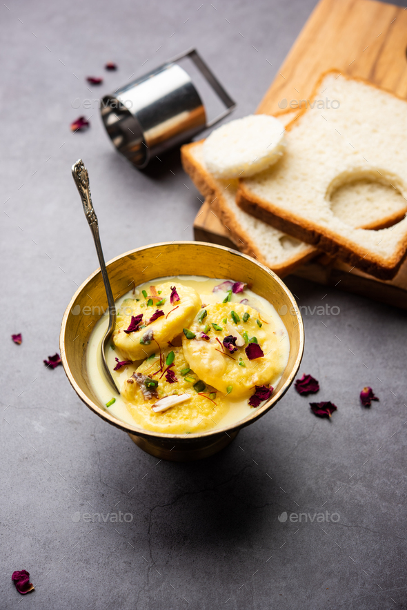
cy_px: 305
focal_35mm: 60
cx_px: 204
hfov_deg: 22.6
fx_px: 1017
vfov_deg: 33.4
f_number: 5.6
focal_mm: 60
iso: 100
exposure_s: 1/125
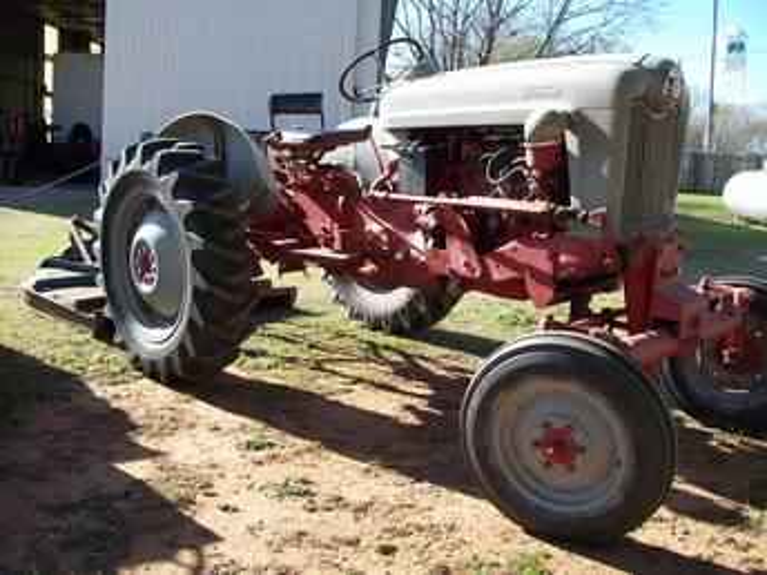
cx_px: 384
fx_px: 798
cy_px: 288
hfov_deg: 51.4
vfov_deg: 39.7
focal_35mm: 36
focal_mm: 6
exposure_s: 1/425
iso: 80
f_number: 2.7
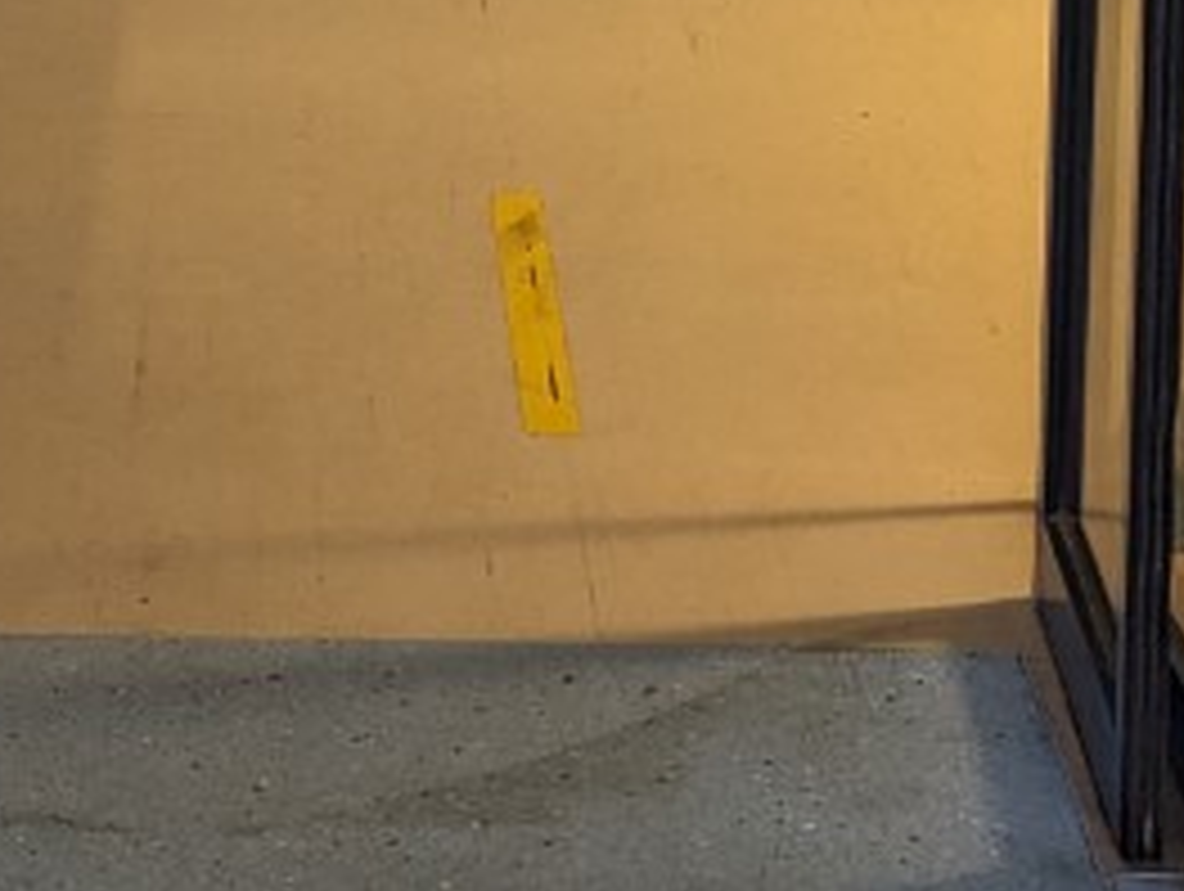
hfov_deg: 17.9
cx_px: 245
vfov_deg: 12.4
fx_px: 3733
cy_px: -747
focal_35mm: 109
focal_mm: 6.81
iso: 353
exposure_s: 1/25.1
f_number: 1.85
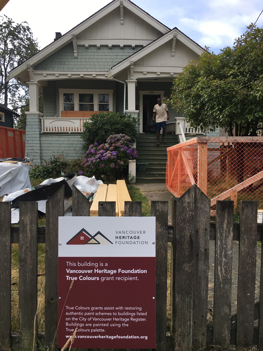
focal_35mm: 29
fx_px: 294
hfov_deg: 48.2
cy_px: 176
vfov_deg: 61.7
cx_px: 132
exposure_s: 1/663
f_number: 2.2
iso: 25
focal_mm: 4.15
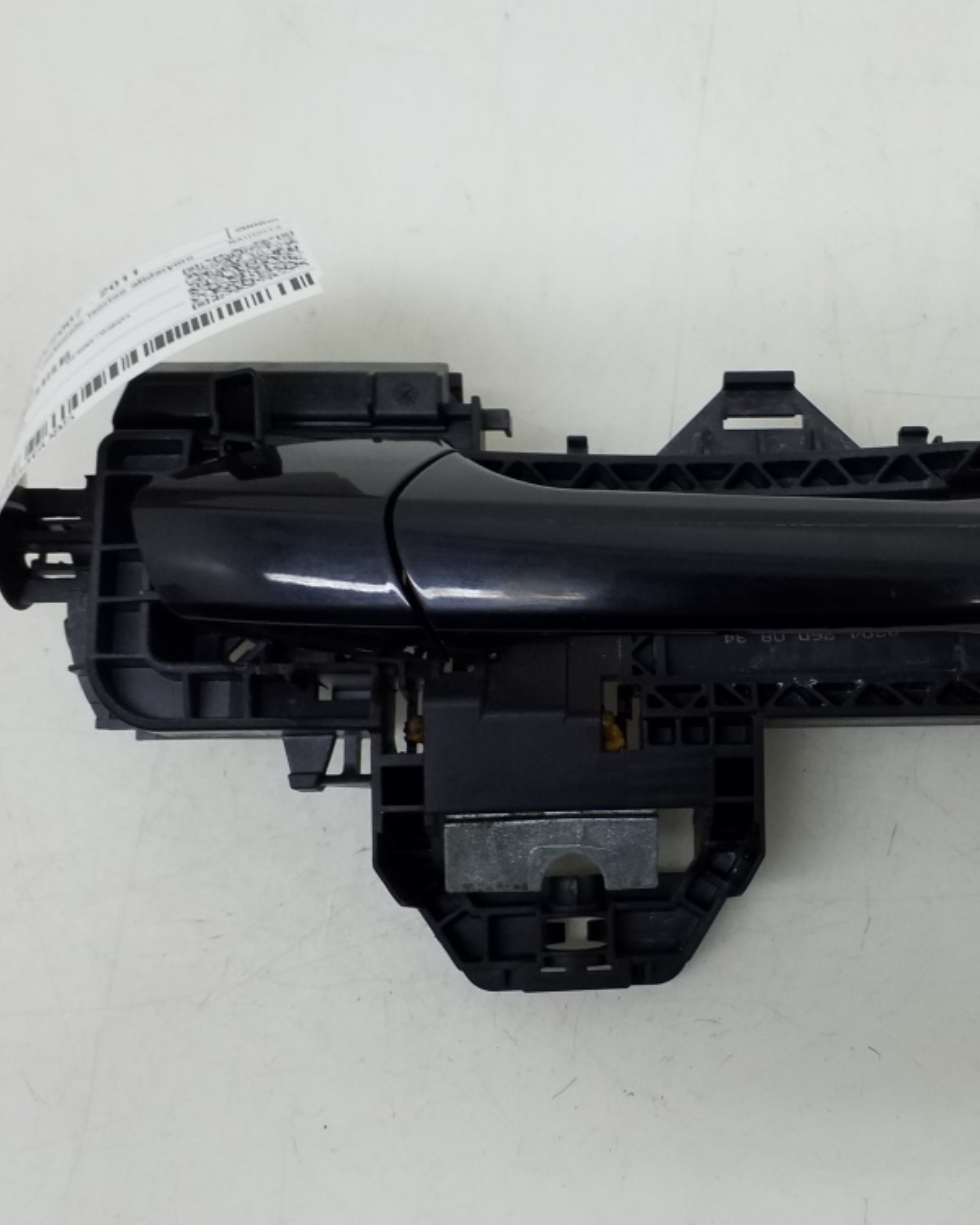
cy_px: 612
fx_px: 1305
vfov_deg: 50.3
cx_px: 666
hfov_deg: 40.6
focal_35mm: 36
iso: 125
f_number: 1.9
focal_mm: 3.6
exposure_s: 1/50
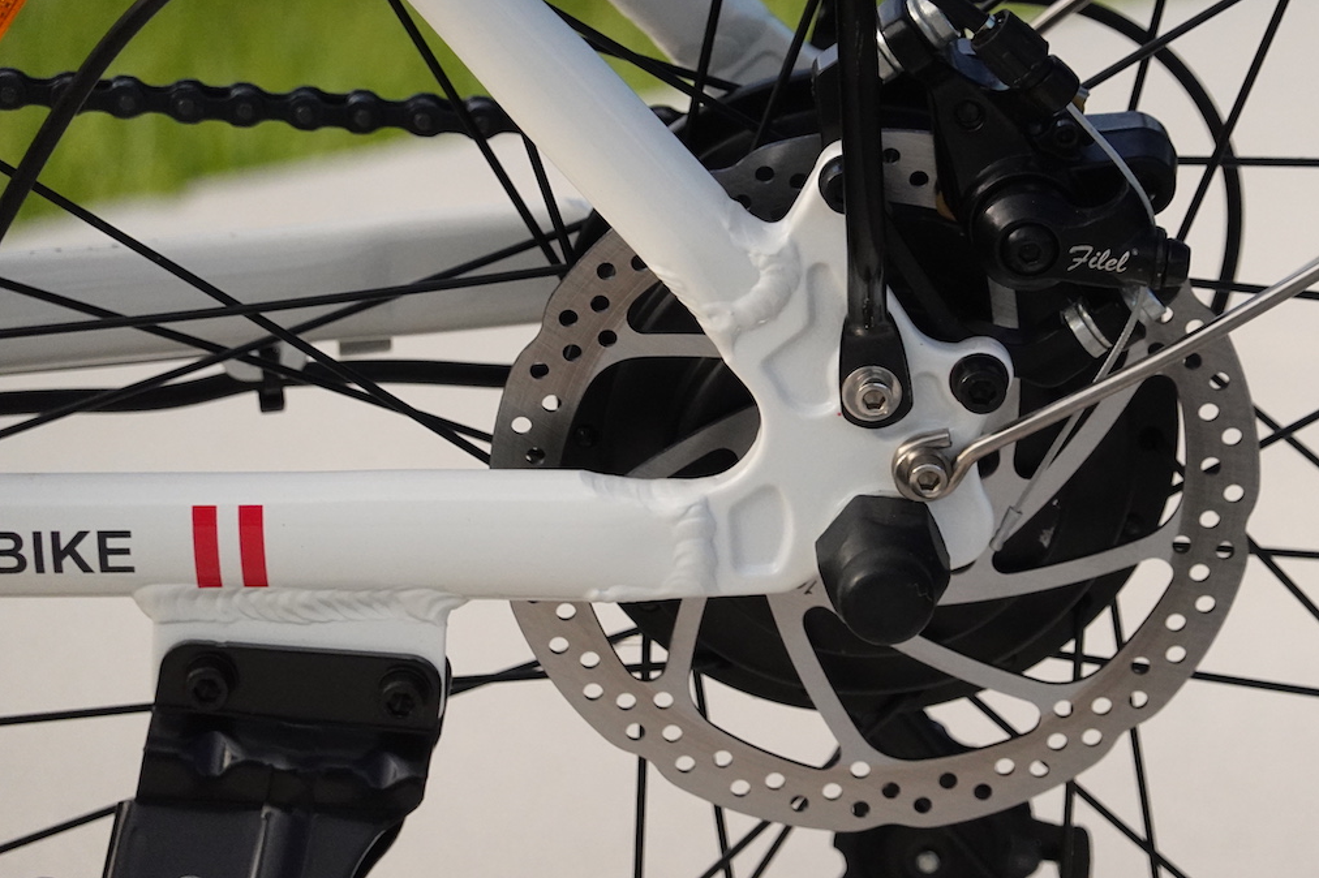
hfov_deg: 8.3
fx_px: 9046
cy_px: 368
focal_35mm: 247
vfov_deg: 5.6
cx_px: 813
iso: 1600
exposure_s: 1/200
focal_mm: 72
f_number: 4.5
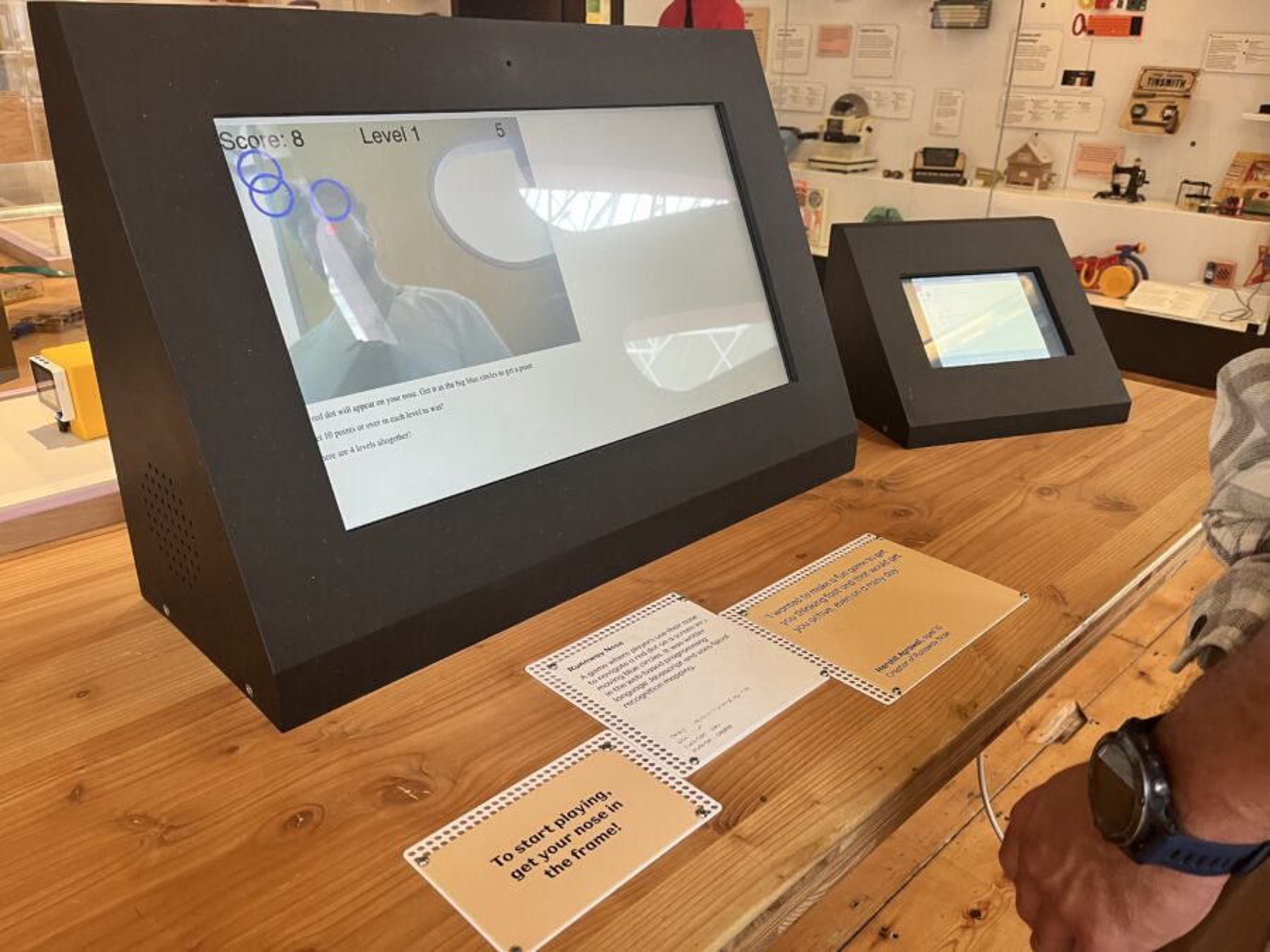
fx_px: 954
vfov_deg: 53.1
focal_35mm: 26
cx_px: 635
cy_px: 476
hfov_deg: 67.3
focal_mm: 5.1
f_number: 1.6
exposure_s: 1/59
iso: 125
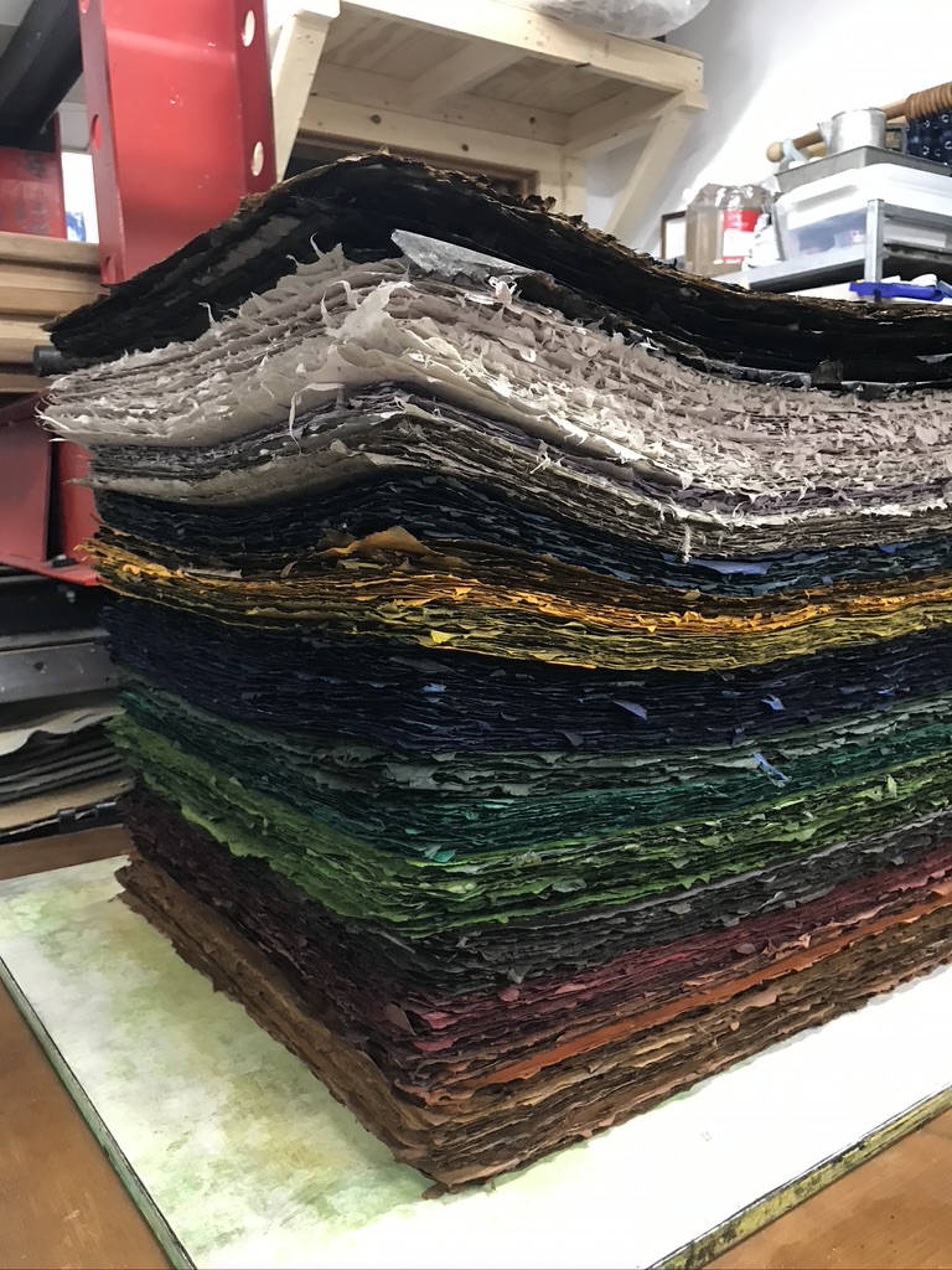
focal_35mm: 28
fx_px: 1027
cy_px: 635
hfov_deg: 49.7
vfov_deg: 63.4
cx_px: 476
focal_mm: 3.99
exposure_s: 1/15
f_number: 1.8
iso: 64
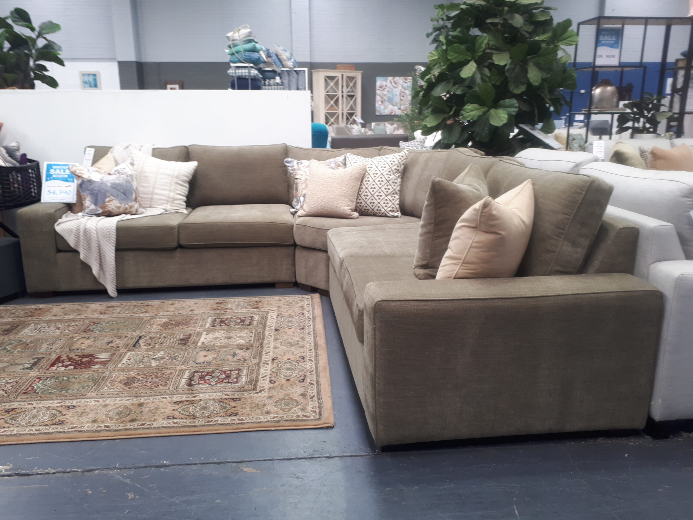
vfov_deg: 51.4
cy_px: 260
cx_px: 346
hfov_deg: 65.3
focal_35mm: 27
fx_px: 541
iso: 50
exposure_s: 1/33
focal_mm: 3.6
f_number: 1.9
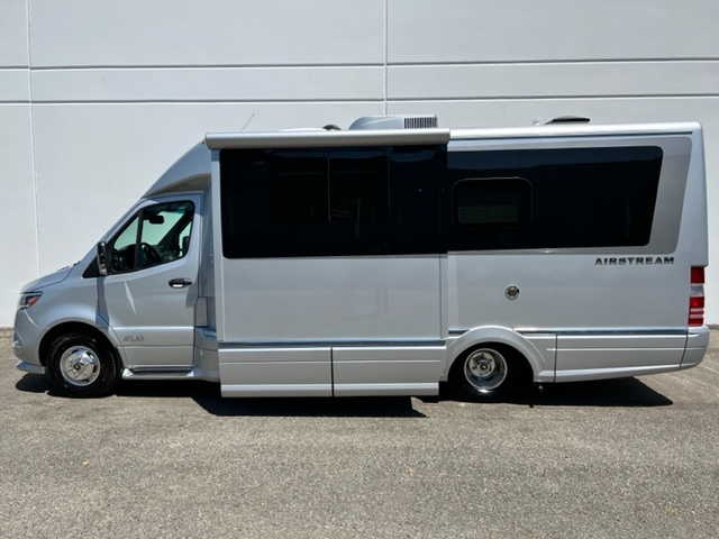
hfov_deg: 67.3
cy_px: 270
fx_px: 540
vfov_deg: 53.1
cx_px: 360
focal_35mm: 26
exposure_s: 1/6579
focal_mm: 5.7
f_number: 1.5
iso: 50
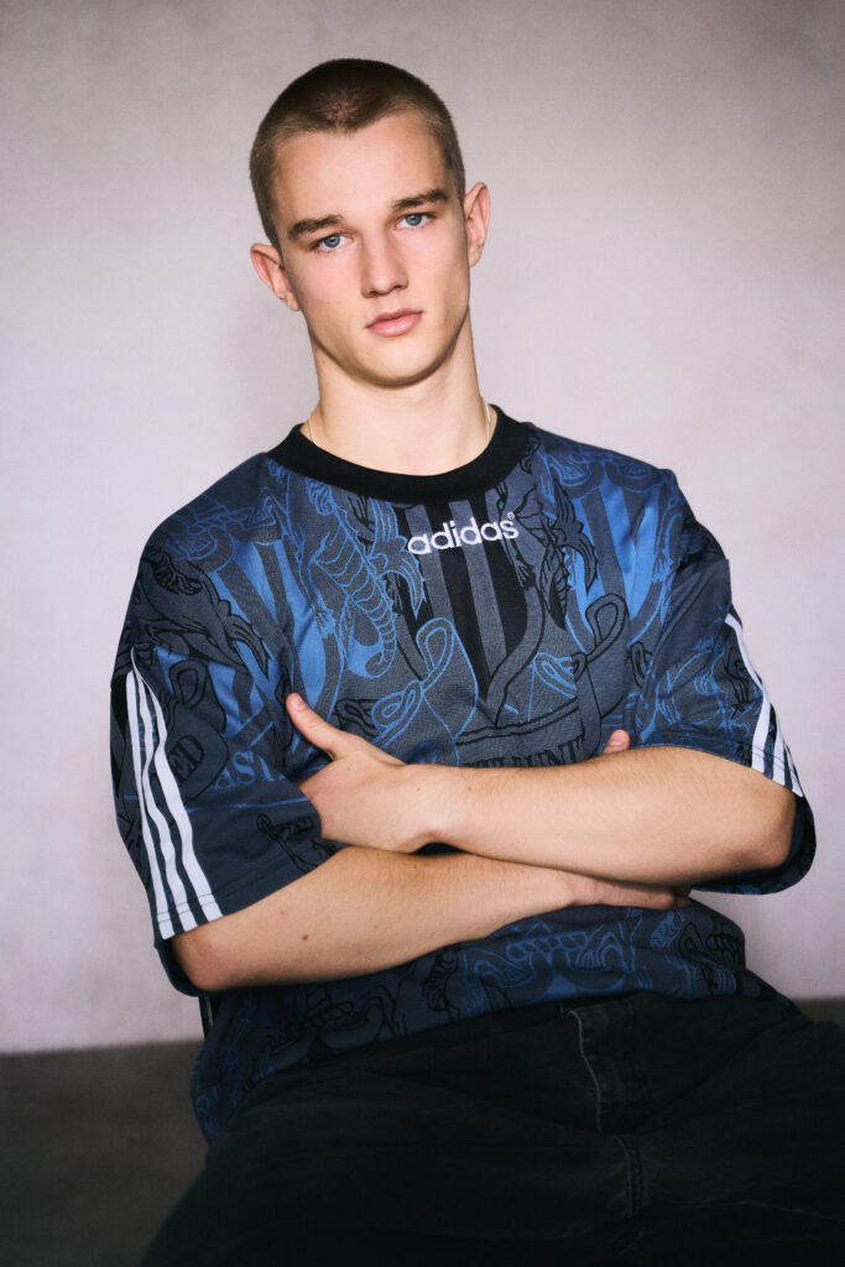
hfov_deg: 18.2
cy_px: 634
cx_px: 422
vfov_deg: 27.0
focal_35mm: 75
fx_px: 2640
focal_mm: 75
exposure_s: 1/250
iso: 320
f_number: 2.8
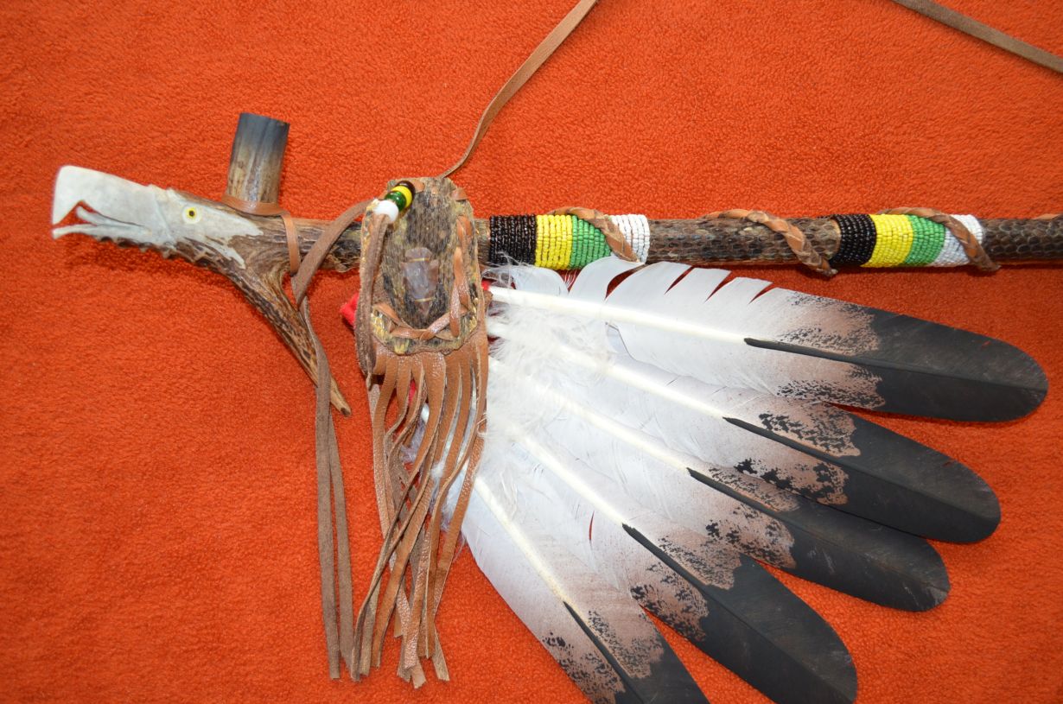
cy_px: 352
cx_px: 532
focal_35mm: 33
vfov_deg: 39.8
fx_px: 973
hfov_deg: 57.3
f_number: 4
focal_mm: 22
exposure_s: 1/60
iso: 1250
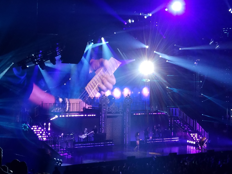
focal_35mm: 26
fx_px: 174
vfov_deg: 53.1
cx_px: 116
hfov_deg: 67.3
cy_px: 87
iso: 64
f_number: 1.7
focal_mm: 4.2
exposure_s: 1/100
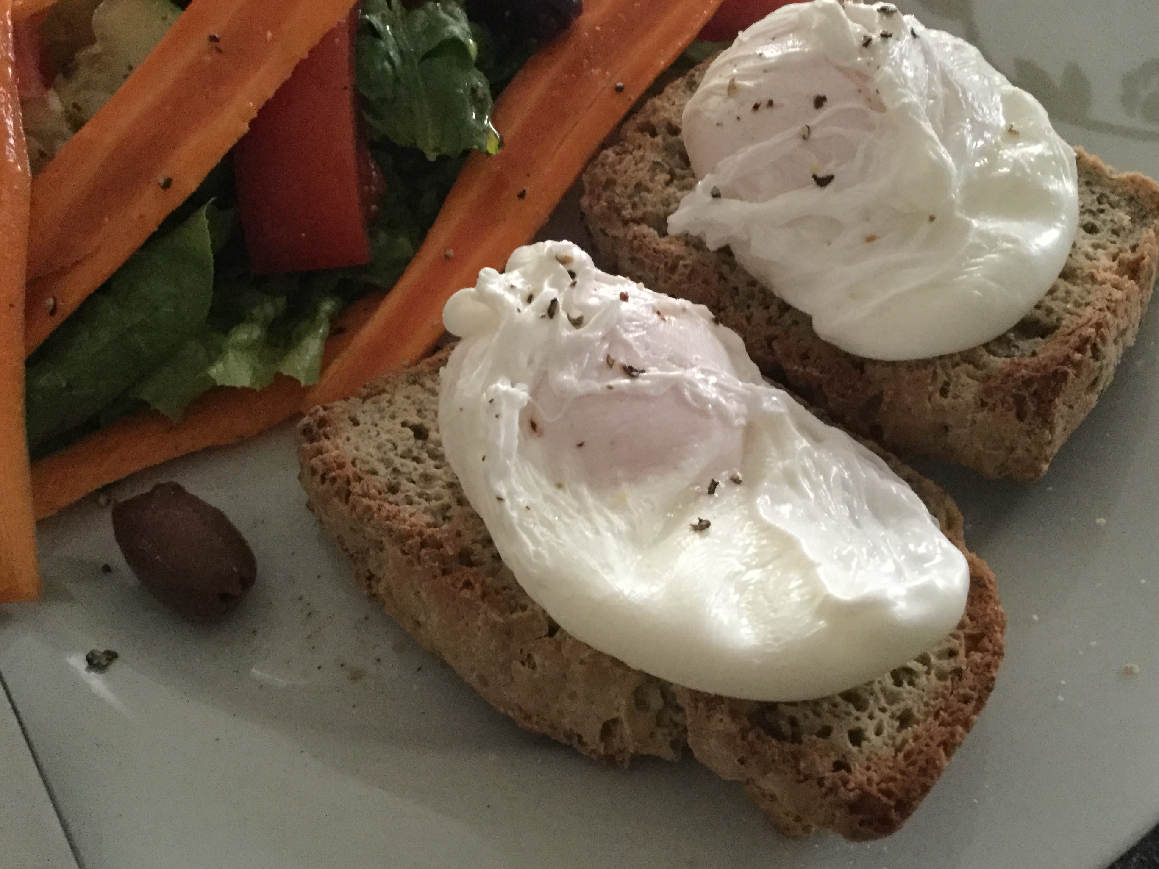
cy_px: 423
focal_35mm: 37
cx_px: 659
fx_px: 1239
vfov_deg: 38.7
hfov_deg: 50.0
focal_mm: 3.3
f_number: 2.4
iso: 500
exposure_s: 1/17
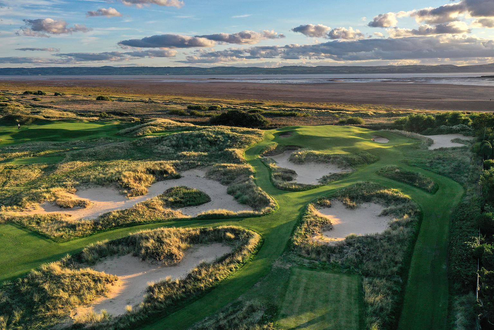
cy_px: 165
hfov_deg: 65.5
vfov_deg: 46.4
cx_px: 247
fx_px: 384
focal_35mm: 28
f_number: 5.6
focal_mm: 10.26
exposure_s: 1/320
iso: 100
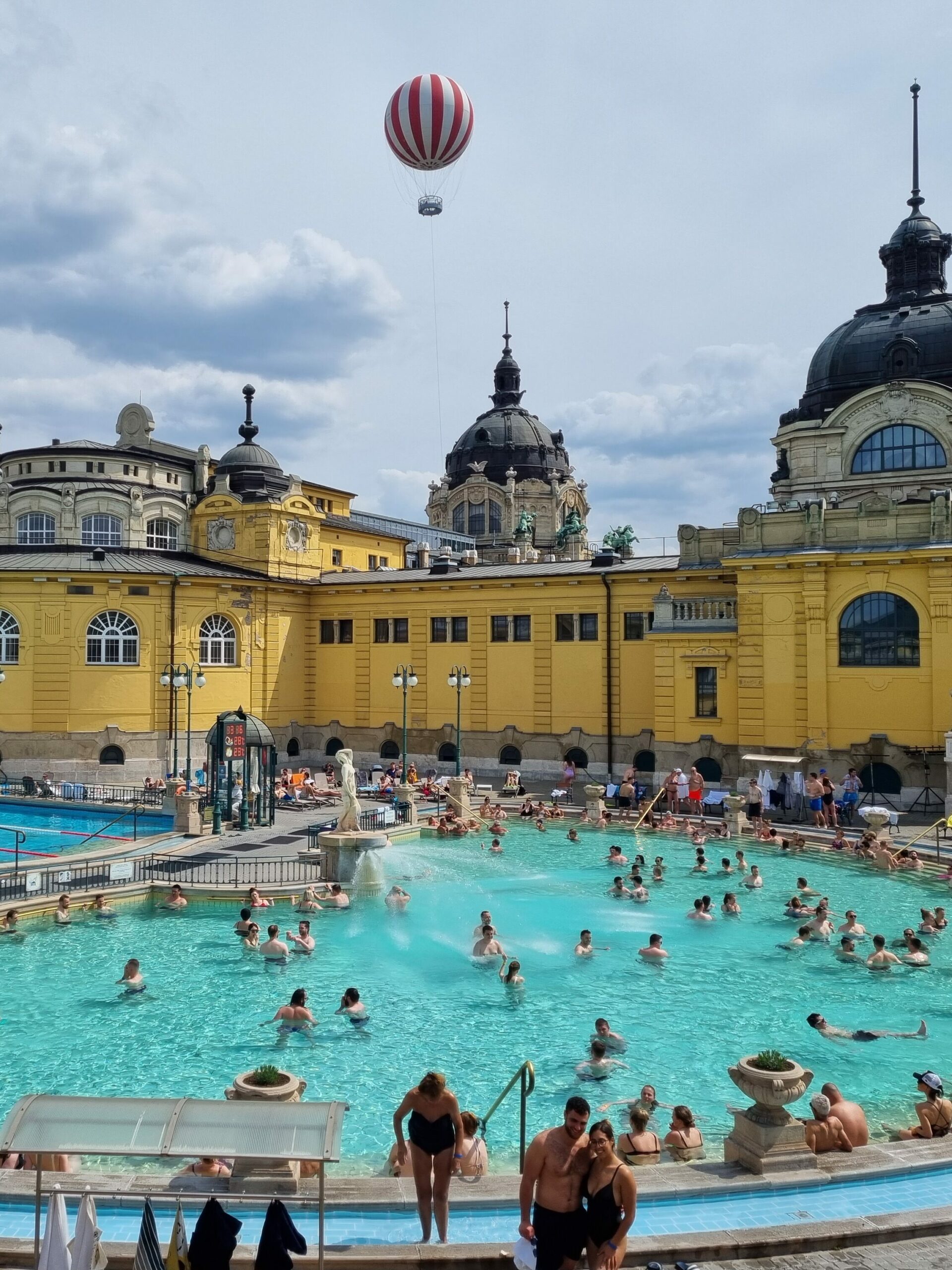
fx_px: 953
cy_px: 635
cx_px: 476
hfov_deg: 53.1
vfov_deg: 67.3
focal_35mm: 26
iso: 50
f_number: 1.8
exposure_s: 1/6032
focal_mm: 5.4
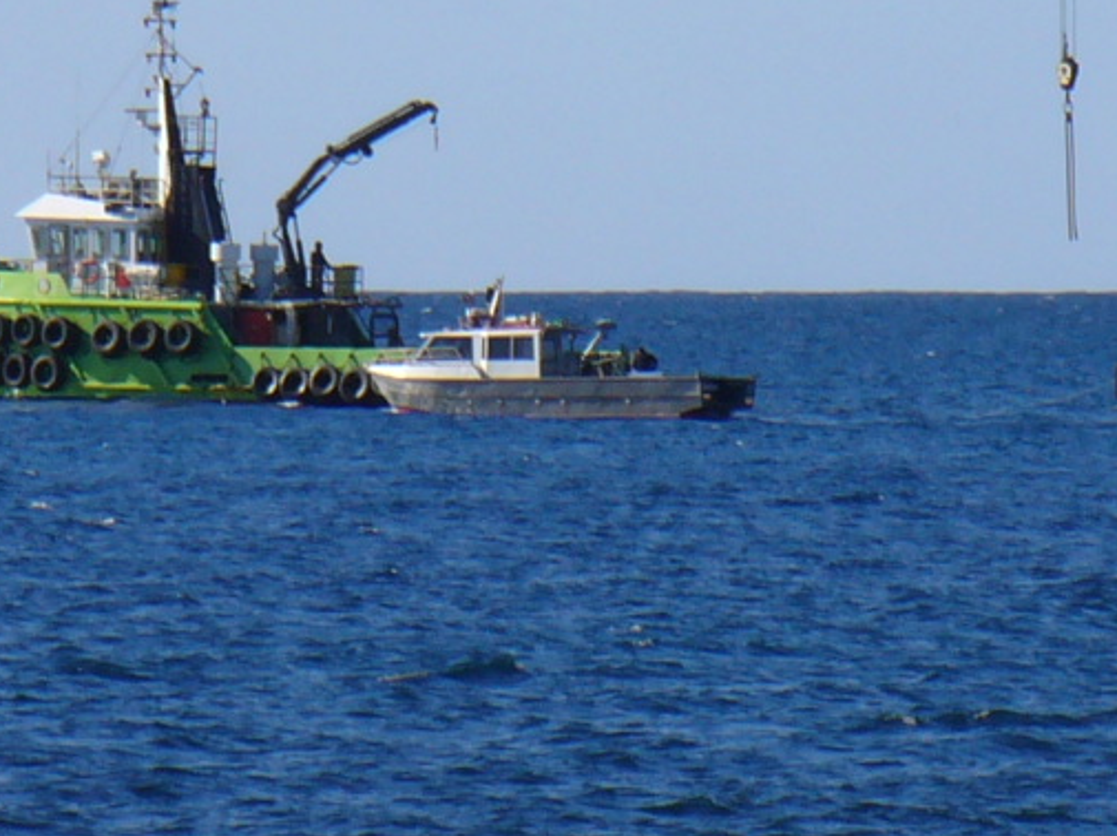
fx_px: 22701
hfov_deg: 2.8
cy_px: 385
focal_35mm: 704
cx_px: 783
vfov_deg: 2.1
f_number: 9
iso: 64
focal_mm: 36.6
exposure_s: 1/160
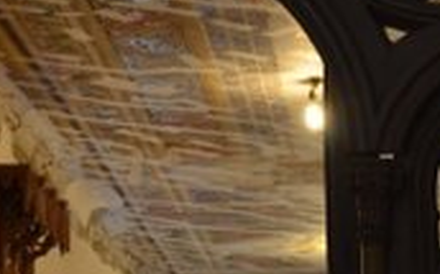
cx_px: 182
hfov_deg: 11.2
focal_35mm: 187
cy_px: -182
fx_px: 2237
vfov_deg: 6.9
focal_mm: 35
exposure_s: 1/30
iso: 1000
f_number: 5
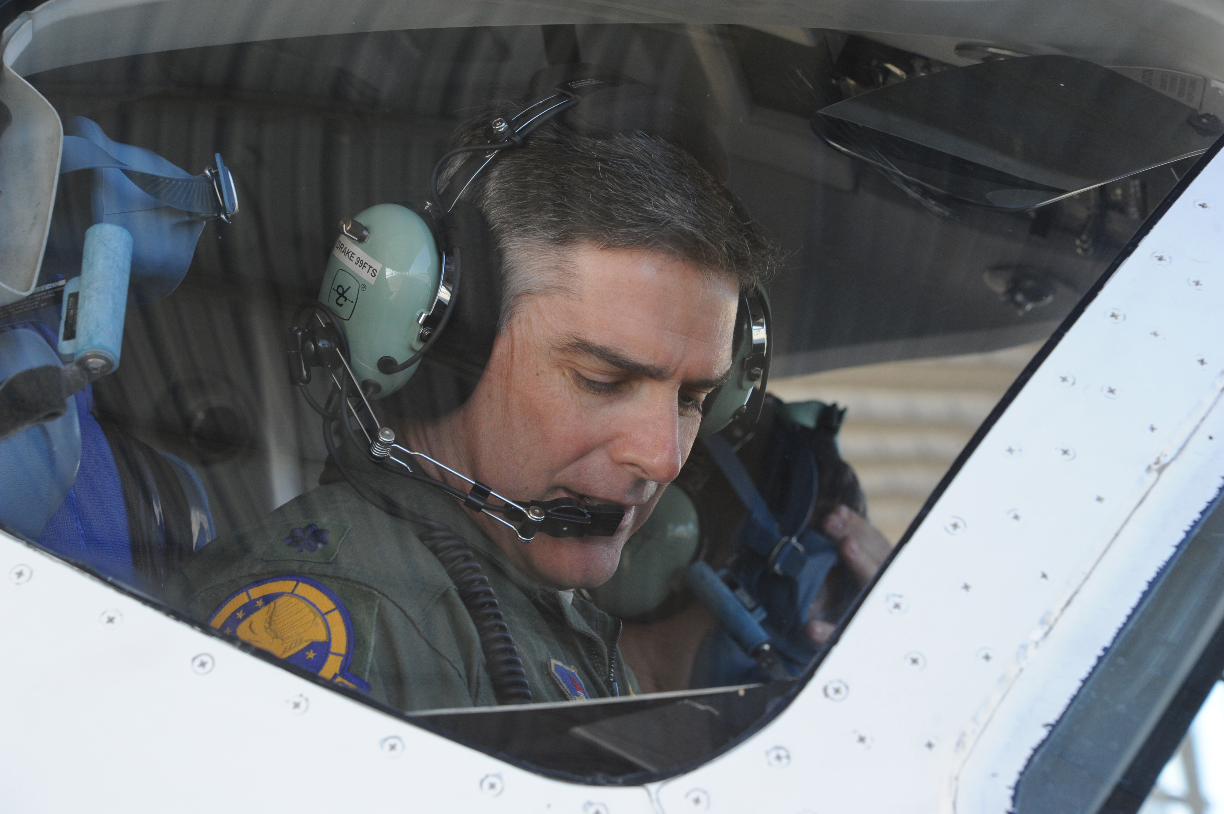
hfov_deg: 17.1
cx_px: 612
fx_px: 4077
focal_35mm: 120
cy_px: 407
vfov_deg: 11.4
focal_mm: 120
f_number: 9
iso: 1250
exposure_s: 1/320
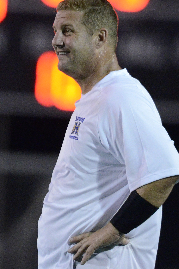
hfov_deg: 2.8
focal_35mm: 490
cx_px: 94
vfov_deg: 4.2
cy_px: 124
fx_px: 3656
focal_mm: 300
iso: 4000
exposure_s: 1/800
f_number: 2.8
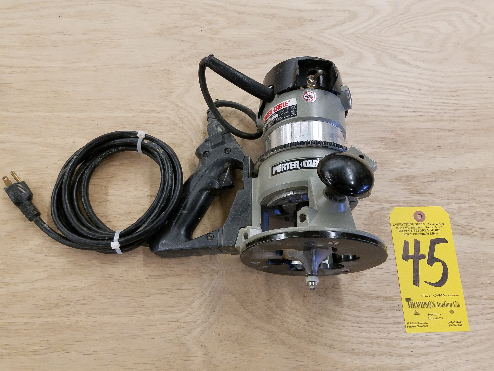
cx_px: 247
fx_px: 371
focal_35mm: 26
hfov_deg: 67.3
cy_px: 186
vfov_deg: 53.1
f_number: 1.7
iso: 160
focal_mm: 4.2
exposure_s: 1/60
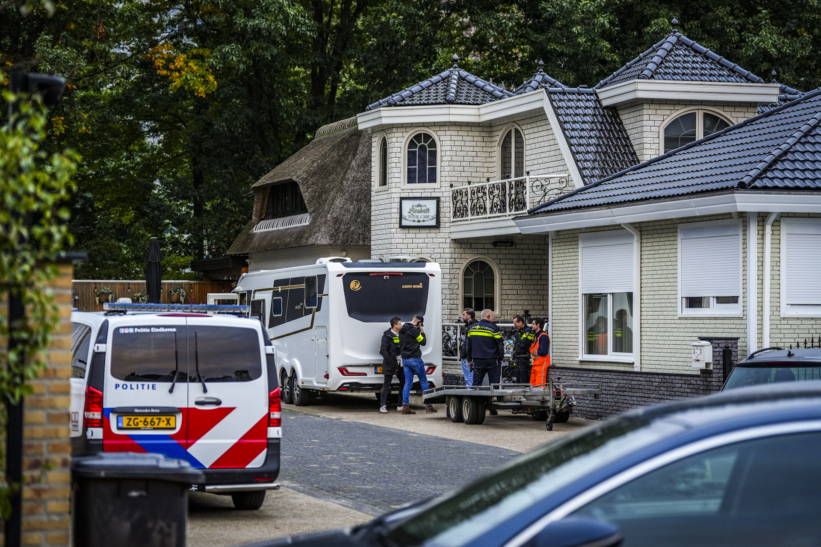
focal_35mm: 91
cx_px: 410
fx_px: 2075
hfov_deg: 22.4
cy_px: 274
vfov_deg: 15.0
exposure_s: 1/500
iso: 800
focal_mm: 91
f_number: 2.8
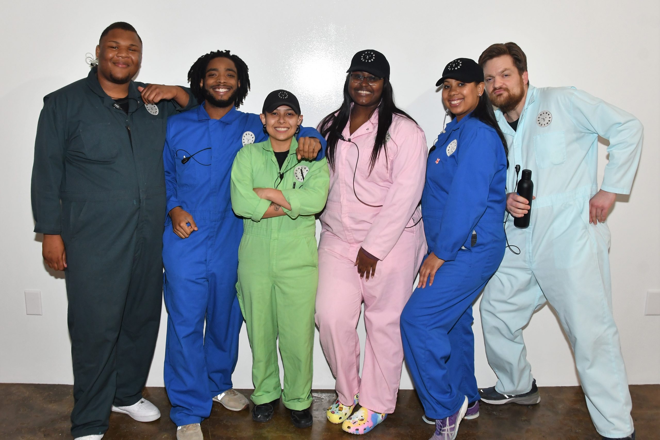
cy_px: 220
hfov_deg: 67.4
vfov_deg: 47.9
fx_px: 495
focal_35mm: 27
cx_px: 330
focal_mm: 18
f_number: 7.1
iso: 1000
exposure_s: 1/60
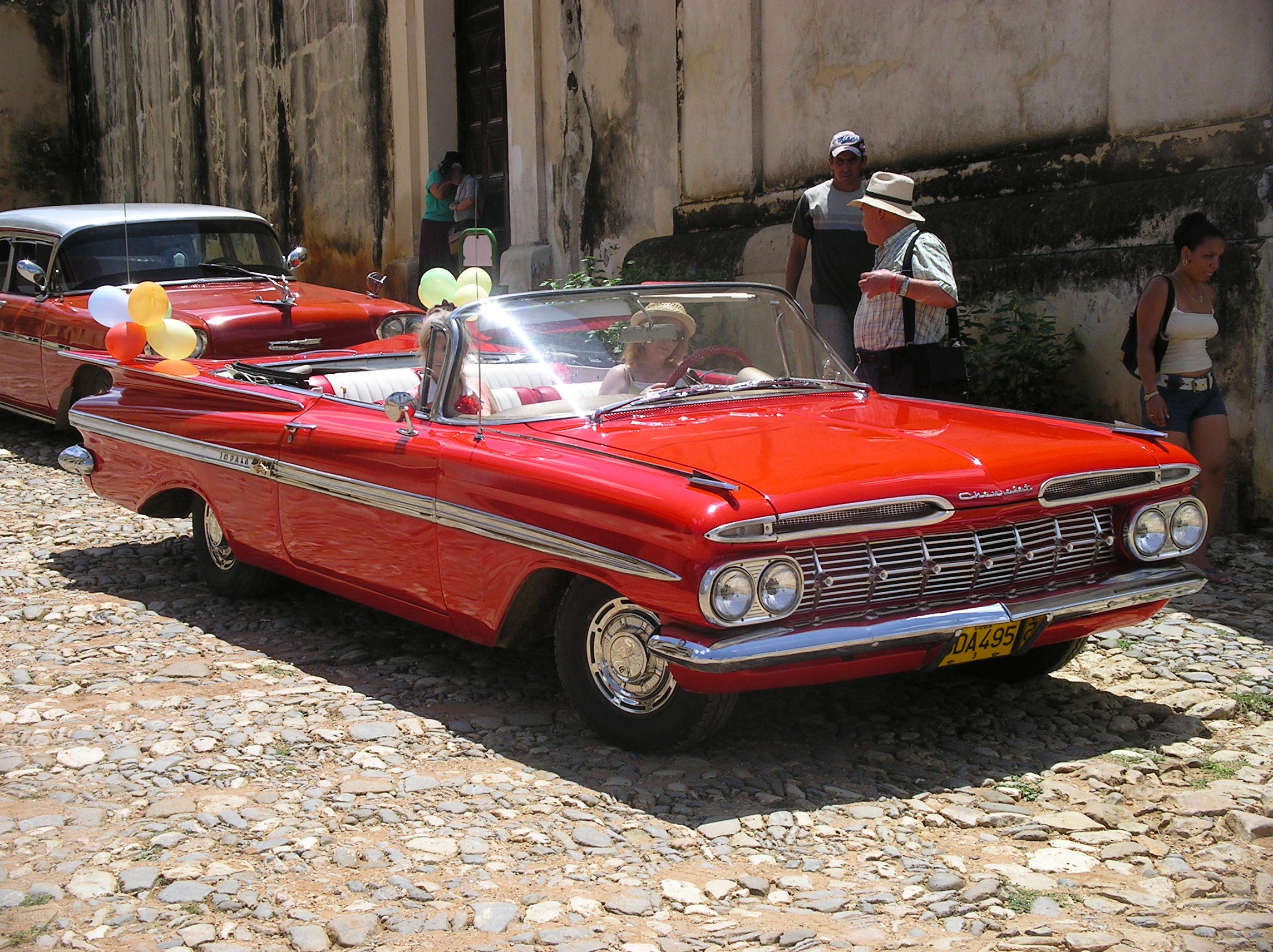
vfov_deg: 23.6
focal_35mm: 62
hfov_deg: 31.2
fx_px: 2278
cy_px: 476
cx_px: 636
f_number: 6
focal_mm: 12.8
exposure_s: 1/422
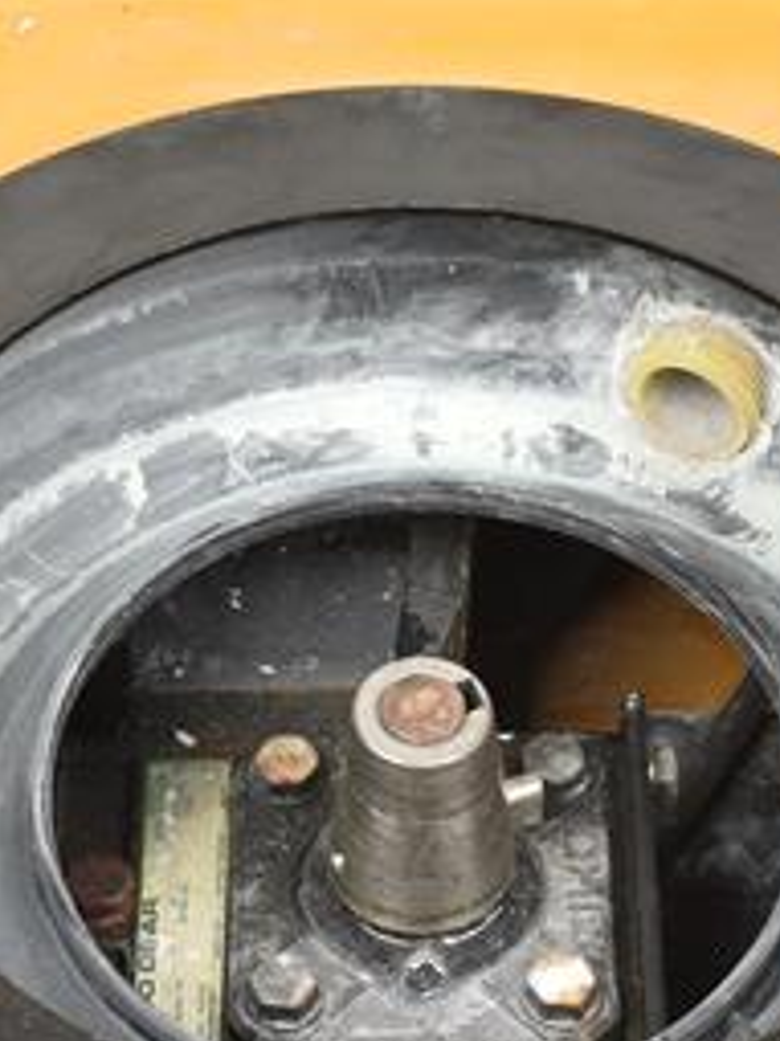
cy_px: 714
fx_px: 2045
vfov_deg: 28.3
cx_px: 433
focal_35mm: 68
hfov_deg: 21.6
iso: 100
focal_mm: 20
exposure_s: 1/200
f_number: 8
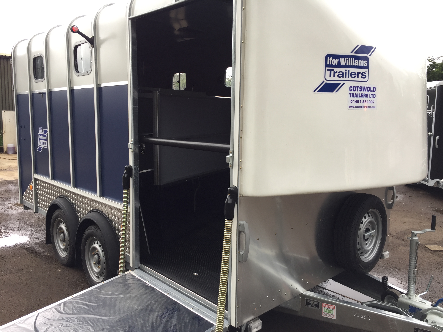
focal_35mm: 29
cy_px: 166
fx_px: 371
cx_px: 222
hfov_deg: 61.7
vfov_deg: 48.2
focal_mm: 4.15
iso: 32
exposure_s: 1/100
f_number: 2.2
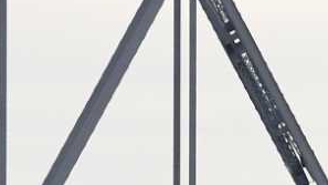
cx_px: 701
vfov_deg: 0.6
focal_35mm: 1895
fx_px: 16476
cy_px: 520
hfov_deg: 1.1
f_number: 9
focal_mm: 175
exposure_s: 1/1250
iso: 800
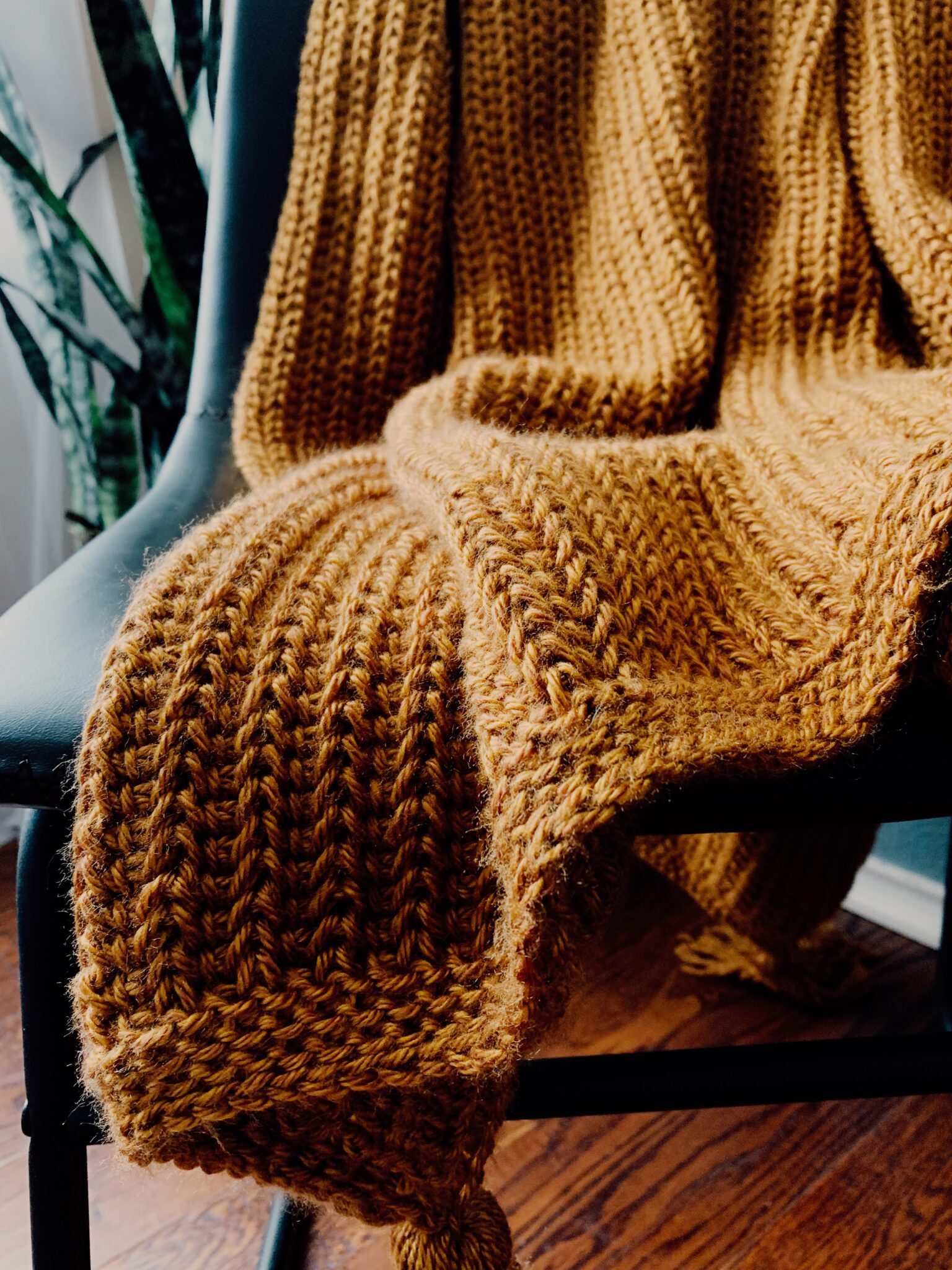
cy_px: 635
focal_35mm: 26
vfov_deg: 67.3
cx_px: 476
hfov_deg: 53.1
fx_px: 953
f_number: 1.8
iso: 160
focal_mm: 4.25
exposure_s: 1/60
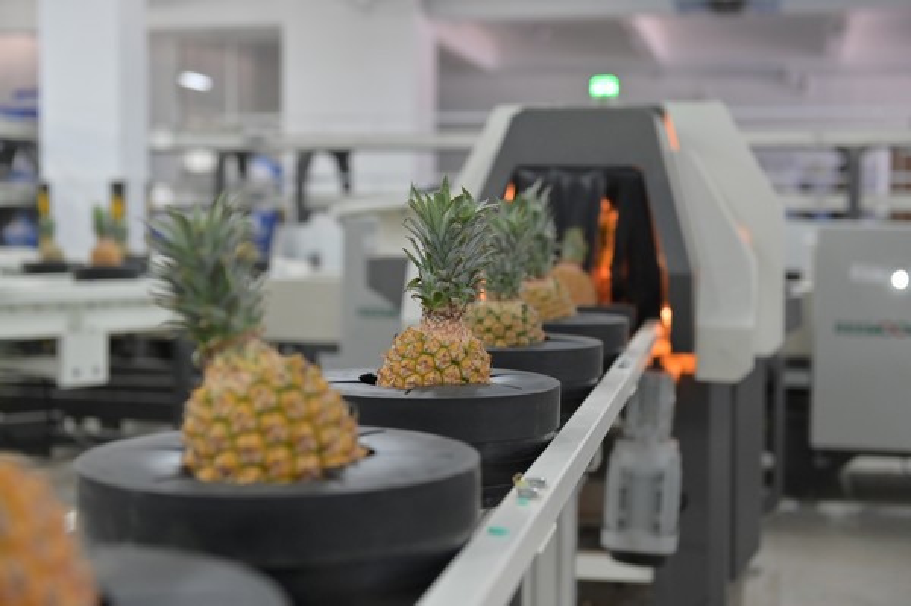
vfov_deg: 25.9
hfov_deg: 38.2
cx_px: 456
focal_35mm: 52
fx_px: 1315
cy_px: 303
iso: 2000
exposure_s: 1/125
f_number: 3.5
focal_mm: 52
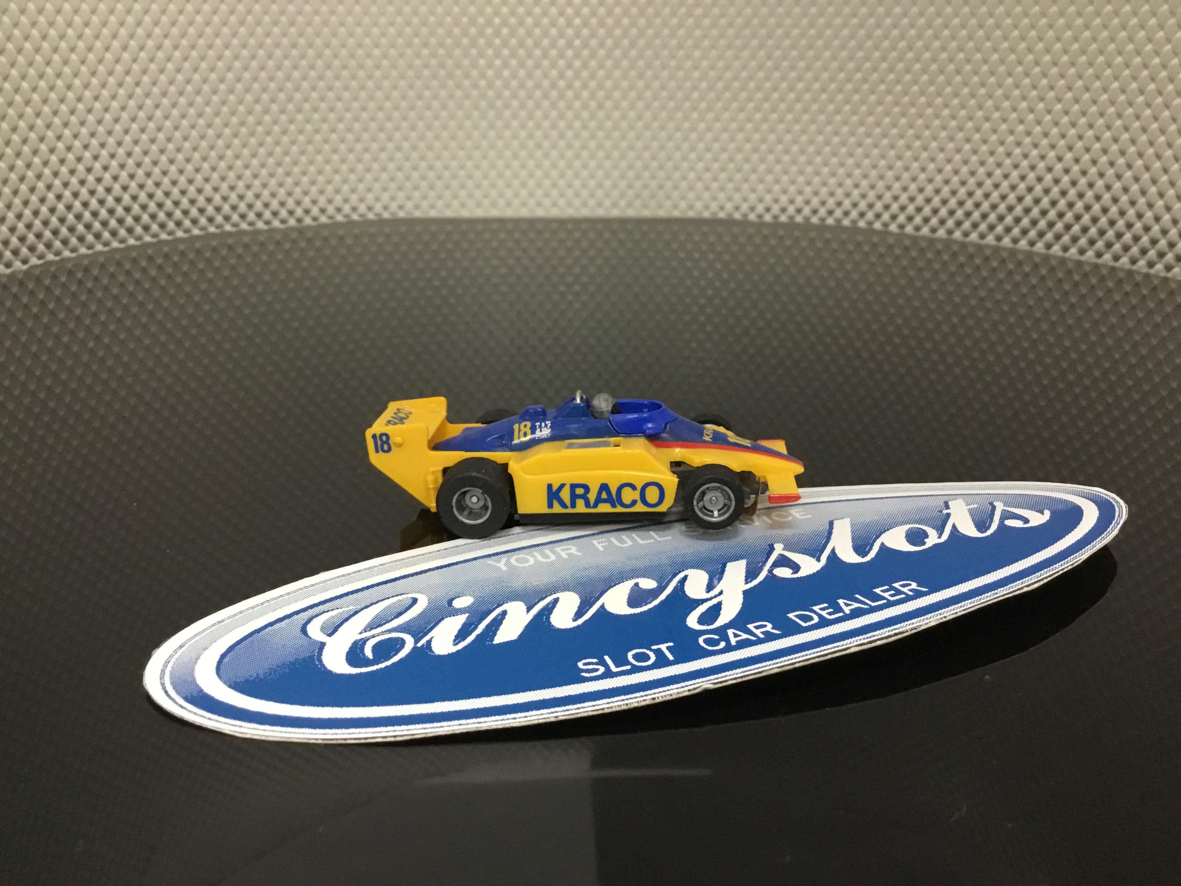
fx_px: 1058
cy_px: 443
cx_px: 590
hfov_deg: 58.4
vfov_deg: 45.4
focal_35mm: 31
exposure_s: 1/30
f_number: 2.4
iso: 200
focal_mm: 3.3
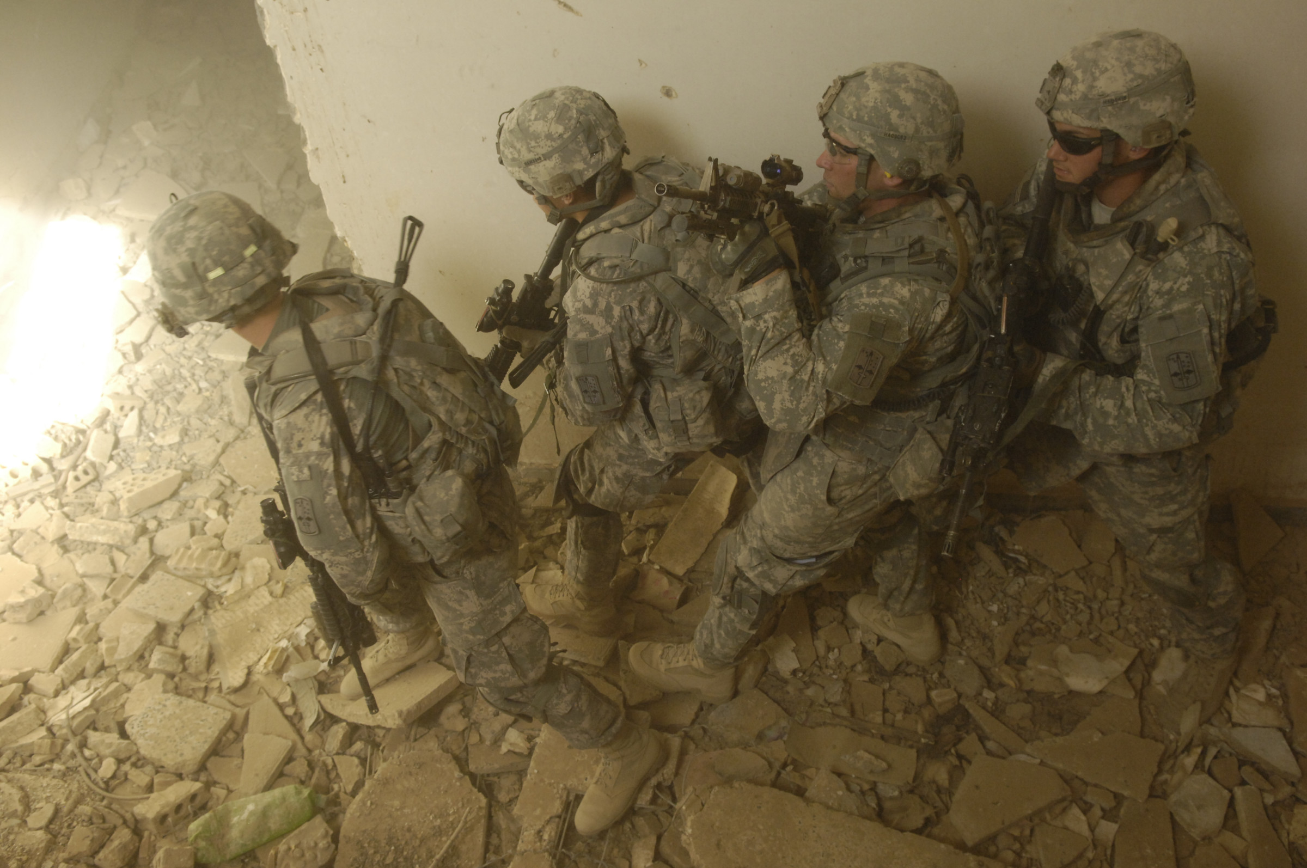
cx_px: 654
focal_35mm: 36
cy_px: 434
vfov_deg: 36.8
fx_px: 1305
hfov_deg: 53.2
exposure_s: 1/90
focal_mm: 24
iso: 640
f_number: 5
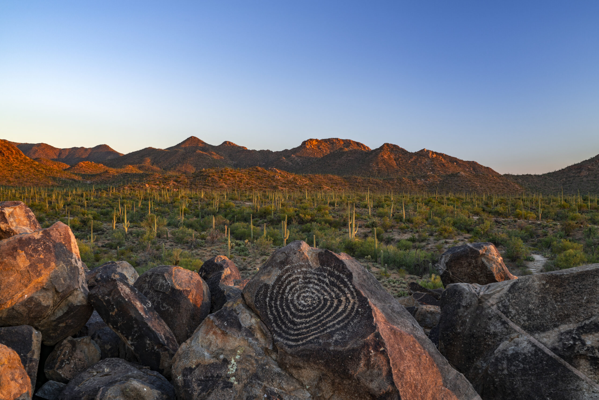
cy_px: 200
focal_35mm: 35
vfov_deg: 37.9
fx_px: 582
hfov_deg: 54.4
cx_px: 300
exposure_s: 1/1.67
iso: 100
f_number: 14
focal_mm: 35
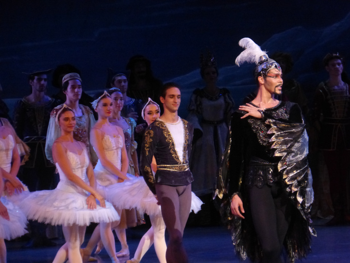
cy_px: 132
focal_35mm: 312
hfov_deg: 6.4
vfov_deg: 4.8
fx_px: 3154
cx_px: 175
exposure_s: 1/60
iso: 800
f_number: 5.9
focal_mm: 55.7
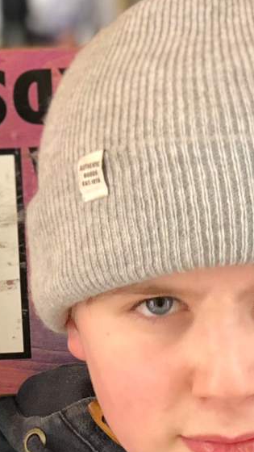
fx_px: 2035
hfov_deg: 7.1
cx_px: 201
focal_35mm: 170
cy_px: 337
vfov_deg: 12.6
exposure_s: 1/20
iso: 160
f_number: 2.4
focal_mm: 6
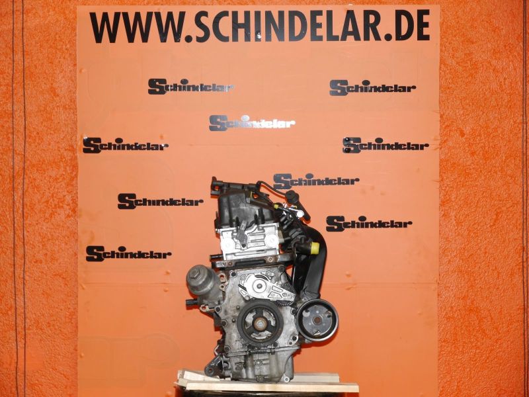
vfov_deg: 12.3
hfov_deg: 16.4
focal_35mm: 120
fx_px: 1834
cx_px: 264
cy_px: 198
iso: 800
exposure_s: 1/60
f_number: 5.6
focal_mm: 60
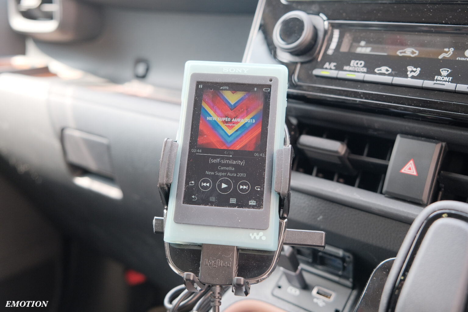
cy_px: 156
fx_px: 455
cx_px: 234
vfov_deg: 37.9
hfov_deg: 54.4
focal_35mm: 35
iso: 640
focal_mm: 23.3
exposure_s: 1/56
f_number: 4
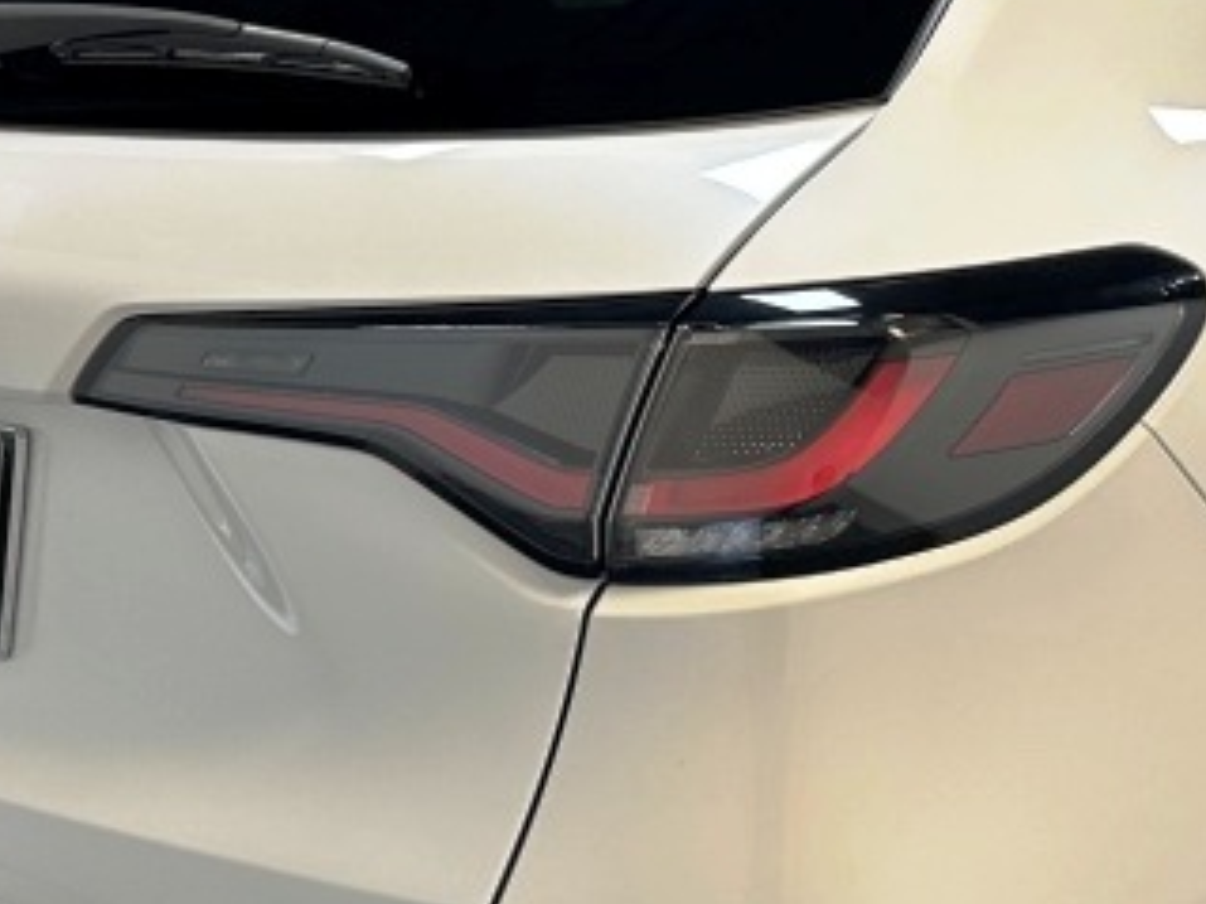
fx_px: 2682
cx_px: 926
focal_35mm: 77
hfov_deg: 25.0
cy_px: 673
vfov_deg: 19.0
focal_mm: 6.86
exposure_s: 1/60
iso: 200
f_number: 1.78
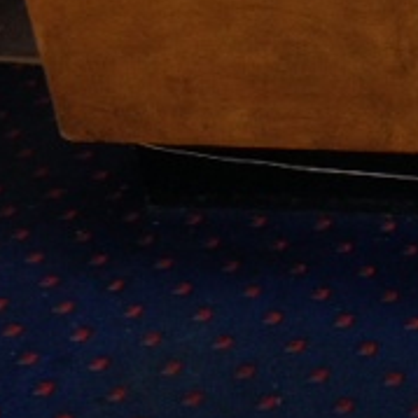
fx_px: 1421
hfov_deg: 14.9
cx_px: 722
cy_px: -75
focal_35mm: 104
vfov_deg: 16.1
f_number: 2.4
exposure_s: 1/16
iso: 200
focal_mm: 4.12
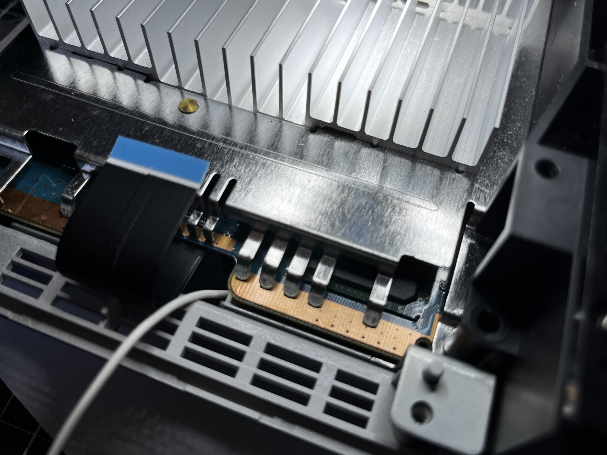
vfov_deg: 49.7
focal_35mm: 28
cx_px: 309
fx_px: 491
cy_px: 228
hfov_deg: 63.4
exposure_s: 1/718
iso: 50
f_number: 1.6
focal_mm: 5.1
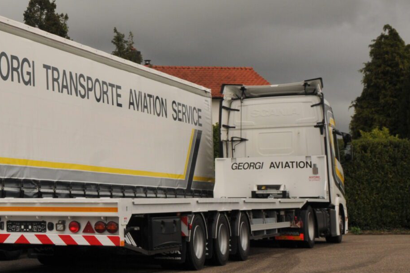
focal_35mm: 87
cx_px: -46
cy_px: 46
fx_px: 991
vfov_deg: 15.6
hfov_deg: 22.1
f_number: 9
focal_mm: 26
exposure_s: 1/320
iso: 200
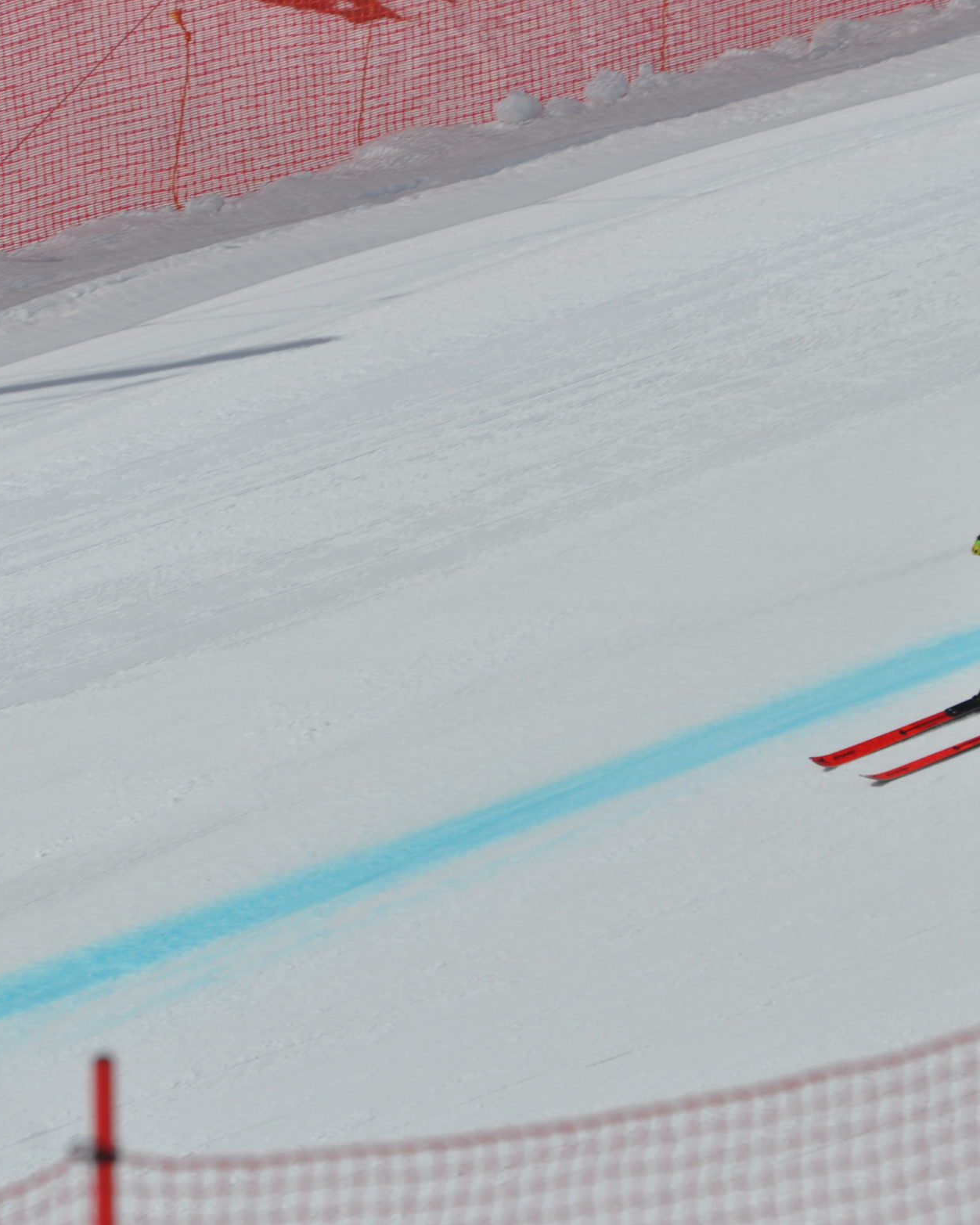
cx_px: 517
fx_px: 25016
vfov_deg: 2.8
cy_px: 633
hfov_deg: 2.2
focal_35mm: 690
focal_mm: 300
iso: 200
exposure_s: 1/2000
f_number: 8
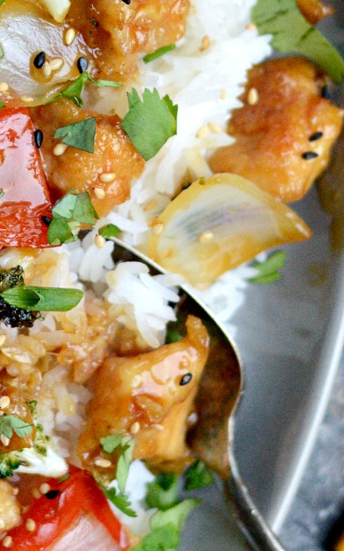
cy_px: 30
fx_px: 2745
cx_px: -39
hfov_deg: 7.1
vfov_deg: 11.4
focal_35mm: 183
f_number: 2.8
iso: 2500
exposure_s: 1/1250
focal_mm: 50
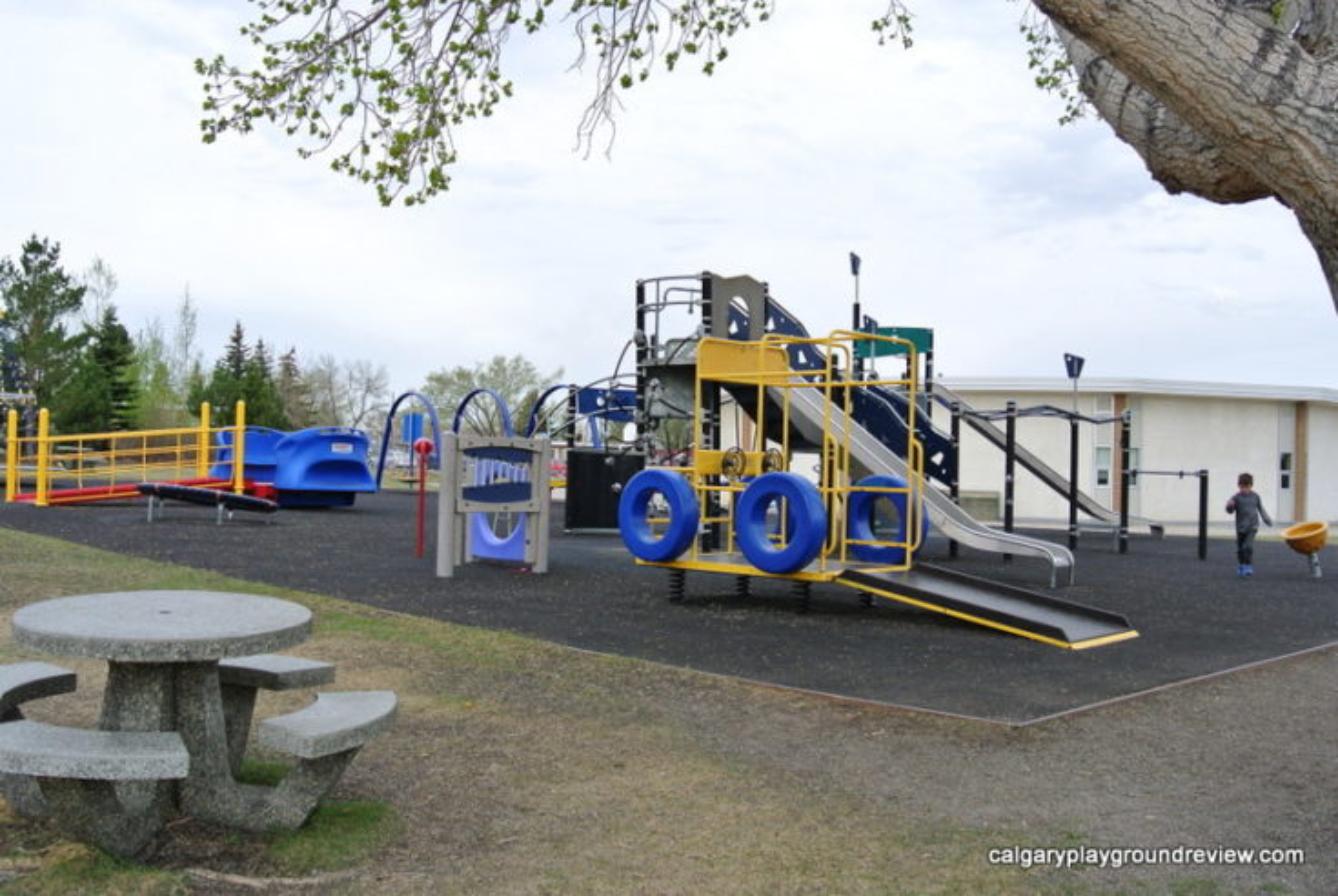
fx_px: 1340
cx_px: 669
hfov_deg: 53.1
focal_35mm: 36
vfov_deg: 37.0
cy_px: 448
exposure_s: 1/400
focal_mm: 13.5
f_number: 4.5
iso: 100
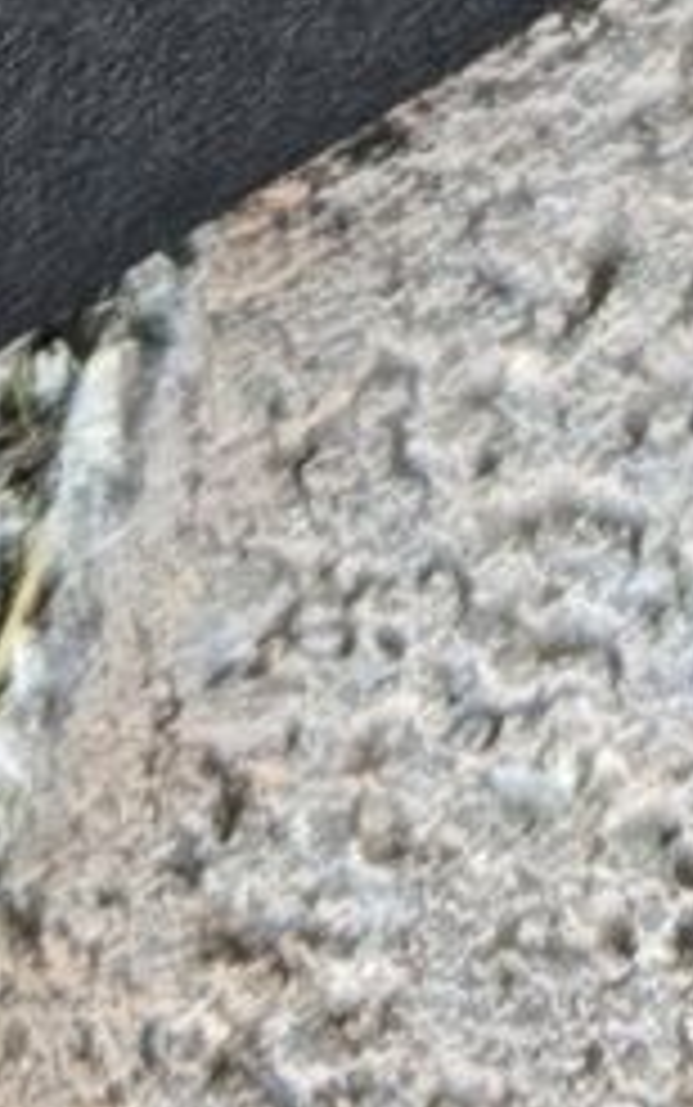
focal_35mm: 254
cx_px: 1292
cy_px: -2020
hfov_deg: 5.1
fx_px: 7667
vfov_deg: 7.4
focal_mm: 5.4
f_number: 1.8
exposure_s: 1/180
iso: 160
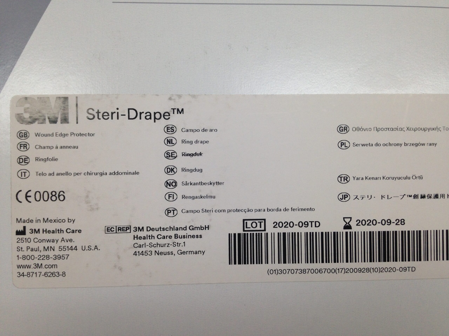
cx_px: 224
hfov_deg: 55.4
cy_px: 168
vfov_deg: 42.9
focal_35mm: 33
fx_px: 428
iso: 80
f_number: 2.4
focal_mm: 4.12
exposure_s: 1/120
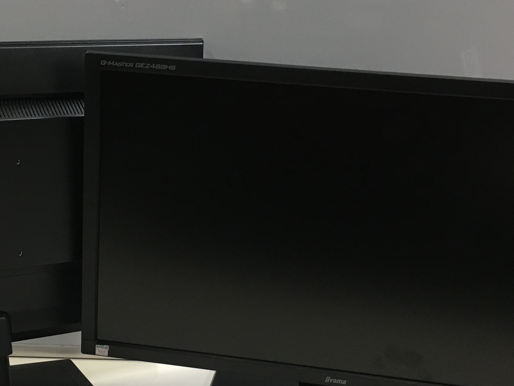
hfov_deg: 30.5
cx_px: 171
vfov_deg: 23.2
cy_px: 266
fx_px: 935
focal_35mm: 63
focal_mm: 4.15
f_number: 2.2
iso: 125
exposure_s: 1/33
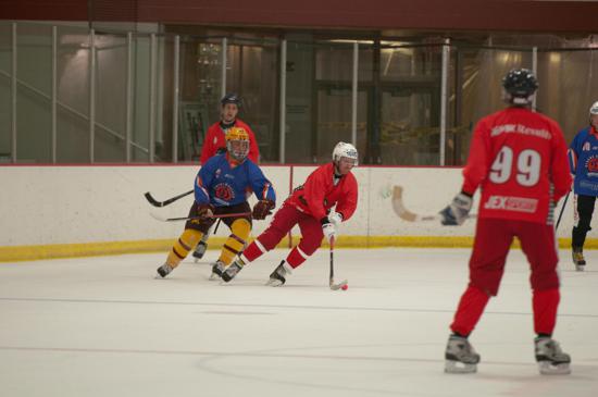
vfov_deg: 4.6
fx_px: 4976
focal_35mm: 300
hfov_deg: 6.9
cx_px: 299
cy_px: 198
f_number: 3.2
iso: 400
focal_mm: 200
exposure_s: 1/250
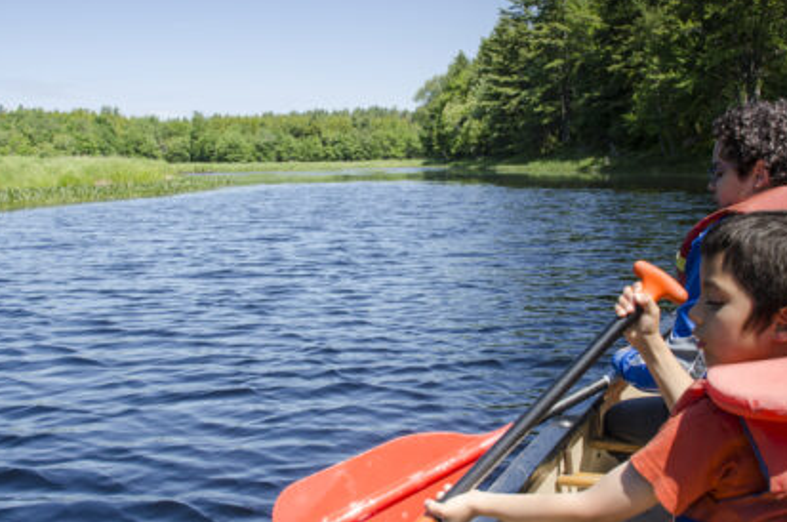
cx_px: 412
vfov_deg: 29.1
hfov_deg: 42.8
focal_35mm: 46
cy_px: 236
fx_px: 1004
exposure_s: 1/250
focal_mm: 20
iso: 100
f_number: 6.3
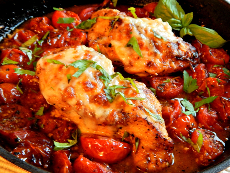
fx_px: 286
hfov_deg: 43.9
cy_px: 86
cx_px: 115
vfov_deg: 33.6
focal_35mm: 43
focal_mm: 7.7
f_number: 3.6
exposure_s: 1/10
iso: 400
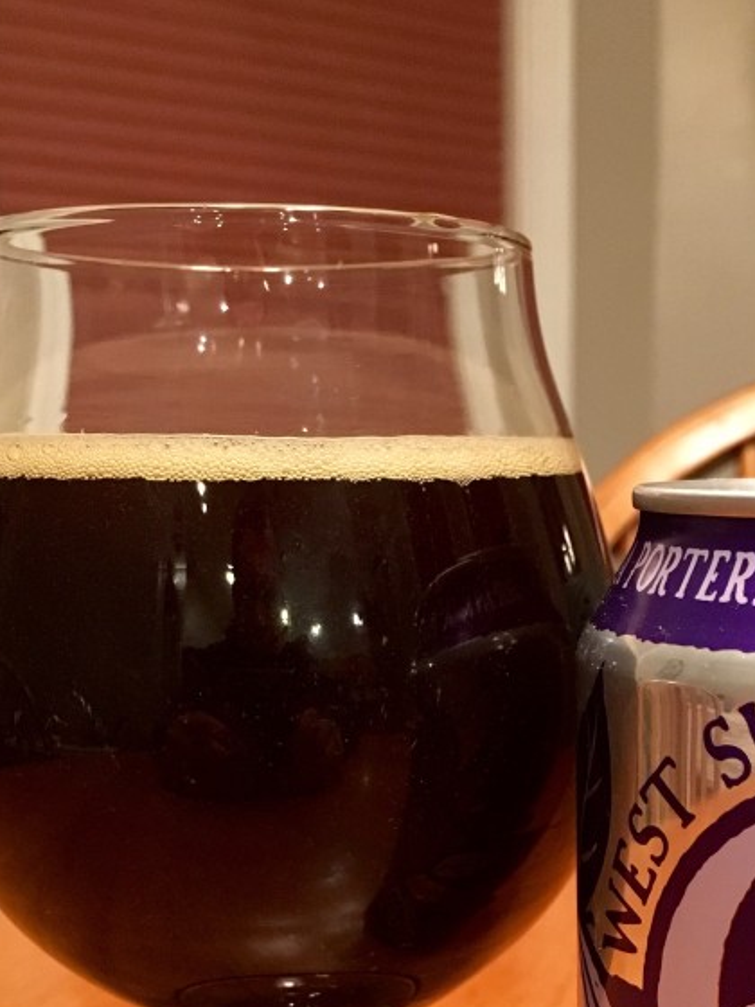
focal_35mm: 53
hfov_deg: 27.2
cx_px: 546
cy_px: 888
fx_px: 1541
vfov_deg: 34.4
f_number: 2.2
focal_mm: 4.15
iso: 320
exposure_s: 1/15
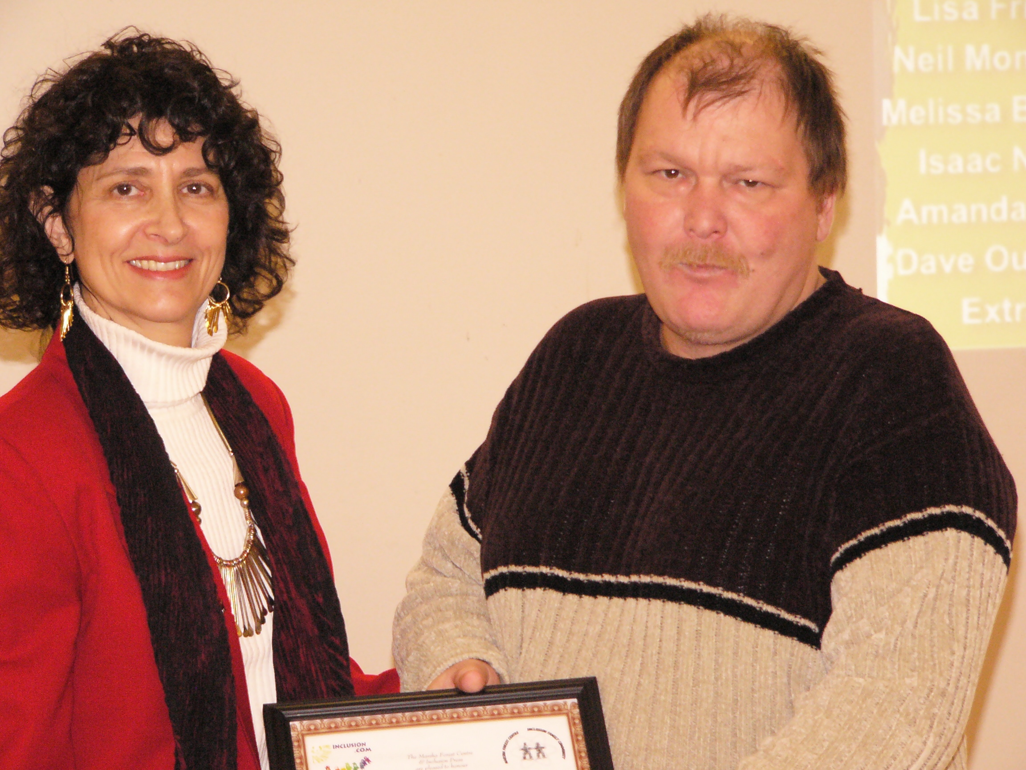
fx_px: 4031
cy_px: 385
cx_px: 513
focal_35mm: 136
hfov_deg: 14.5
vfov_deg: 10.9
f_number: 2.8
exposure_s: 1/60
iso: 400
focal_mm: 22.7
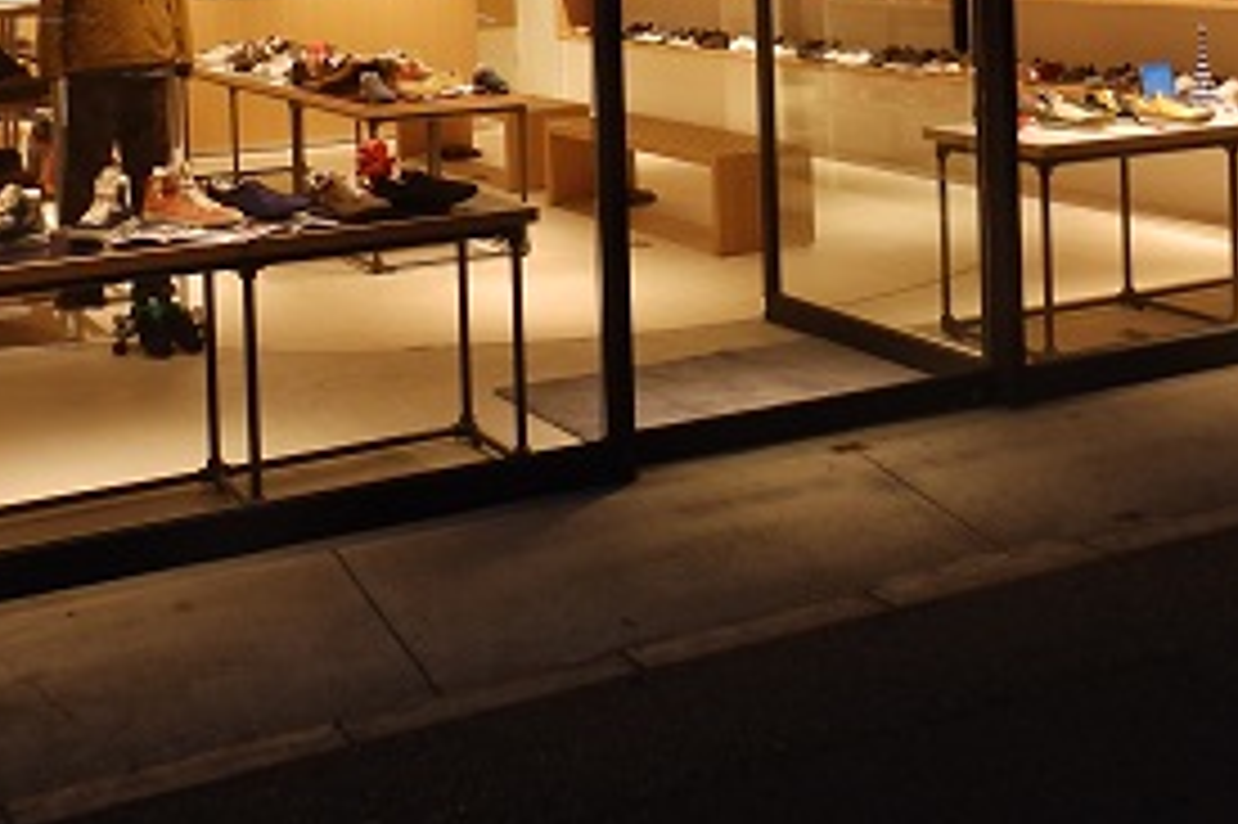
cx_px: 630
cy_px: -63
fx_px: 1718
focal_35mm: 50
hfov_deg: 39.6
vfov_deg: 25.2
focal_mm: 4
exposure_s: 1/30
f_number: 3.4
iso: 200
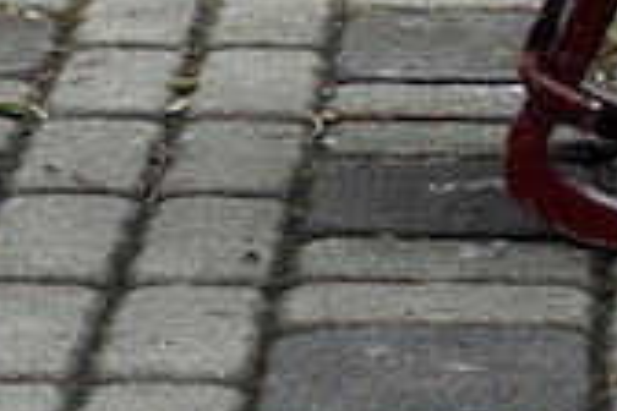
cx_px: 547
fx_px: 5090
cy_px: -996
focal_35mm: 297
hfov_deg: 6.9
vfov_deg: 4.4
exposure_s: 1/100
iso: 125
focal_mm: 14.4
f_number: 4
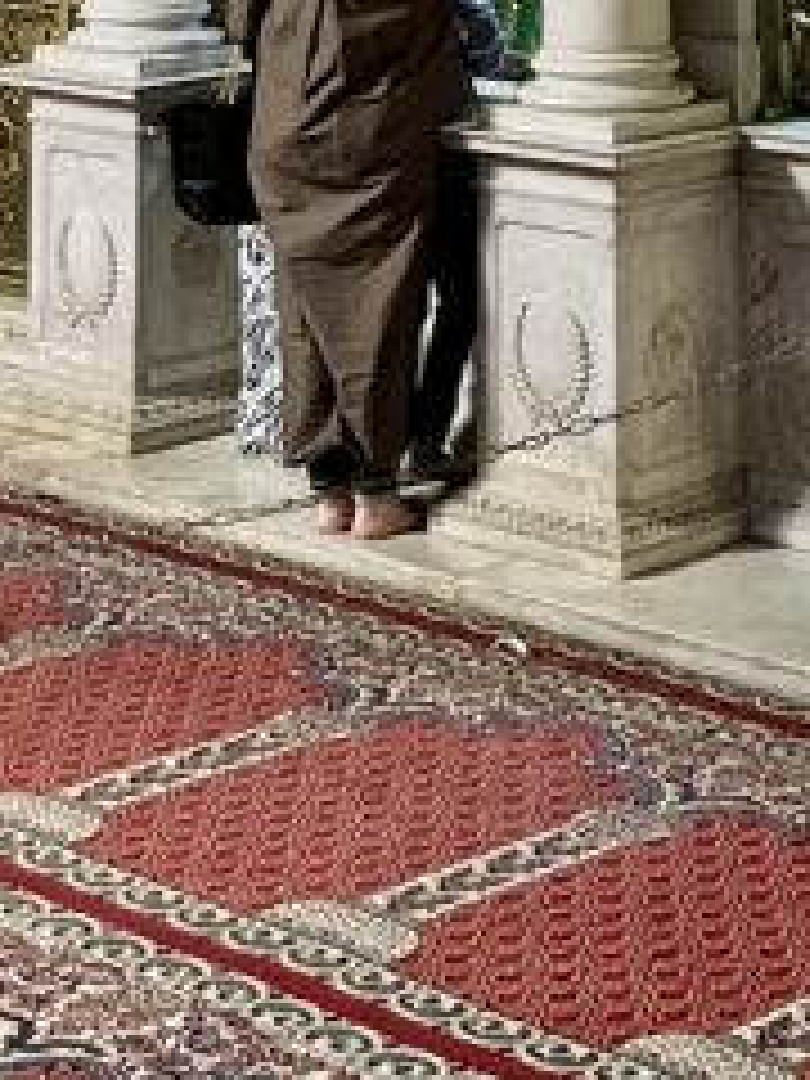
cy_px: -828
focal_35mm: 104
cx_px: 603
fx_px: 3245
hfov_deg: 14.2
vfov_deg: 16.1
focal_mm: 5.1
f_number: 1.6
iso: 500
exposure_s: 1/33
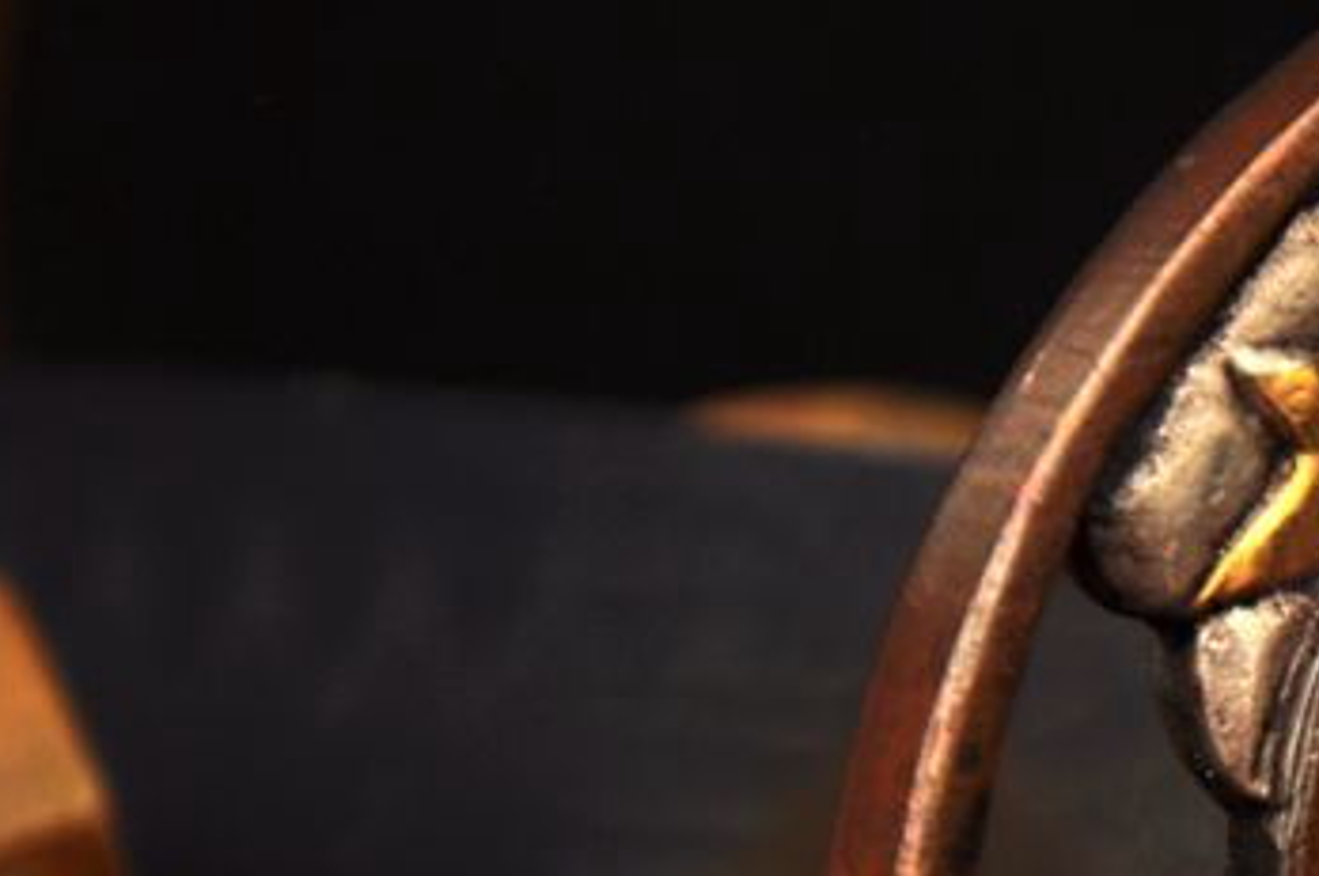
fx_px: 14196
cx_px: 1785
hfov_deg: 5.3
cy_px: 1077
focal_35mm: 388
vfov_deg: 3.5
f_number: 9
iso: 250
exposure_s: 1/60
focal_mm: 90
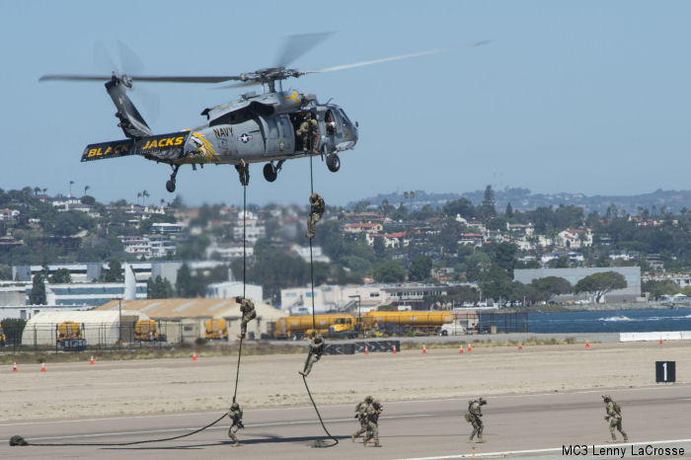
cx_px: 346
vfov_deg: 6.9
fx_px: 3837
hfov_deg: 10.3
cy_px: 230
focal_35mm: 200
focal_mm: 200
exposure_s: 1/125
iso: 100
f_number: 16
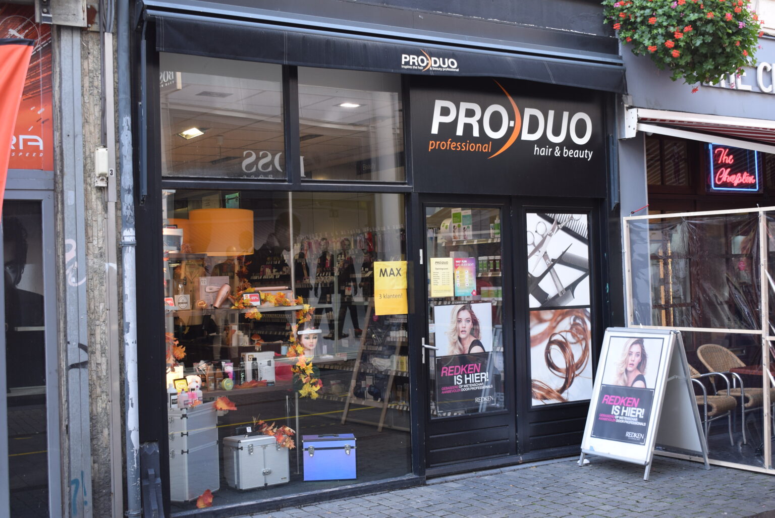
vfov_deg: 28.1
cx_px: 388
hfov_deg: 41.1
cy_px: 259
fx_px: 1034
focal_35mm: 48
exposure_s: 1/100
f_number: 5
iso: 400
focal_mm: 32
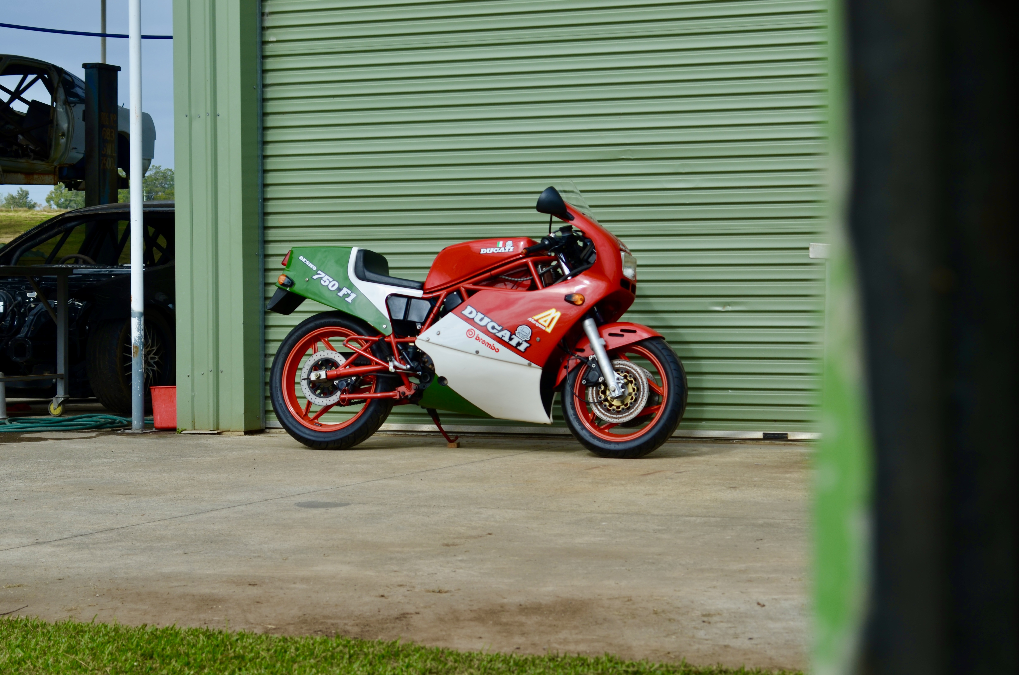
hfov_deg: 24.7
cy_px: 338
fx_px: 2330
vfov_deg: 16.5
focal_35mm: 82
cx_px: 510
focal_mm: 55
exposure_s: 1/320
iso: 100
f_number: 8
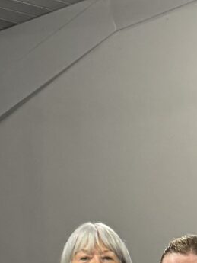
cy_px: 390
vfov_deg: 10.7
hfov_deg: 8.2
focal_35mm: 178
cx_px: 278
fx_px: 1350
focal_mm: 6.76
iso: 400
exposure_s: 1/50
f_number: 1.78
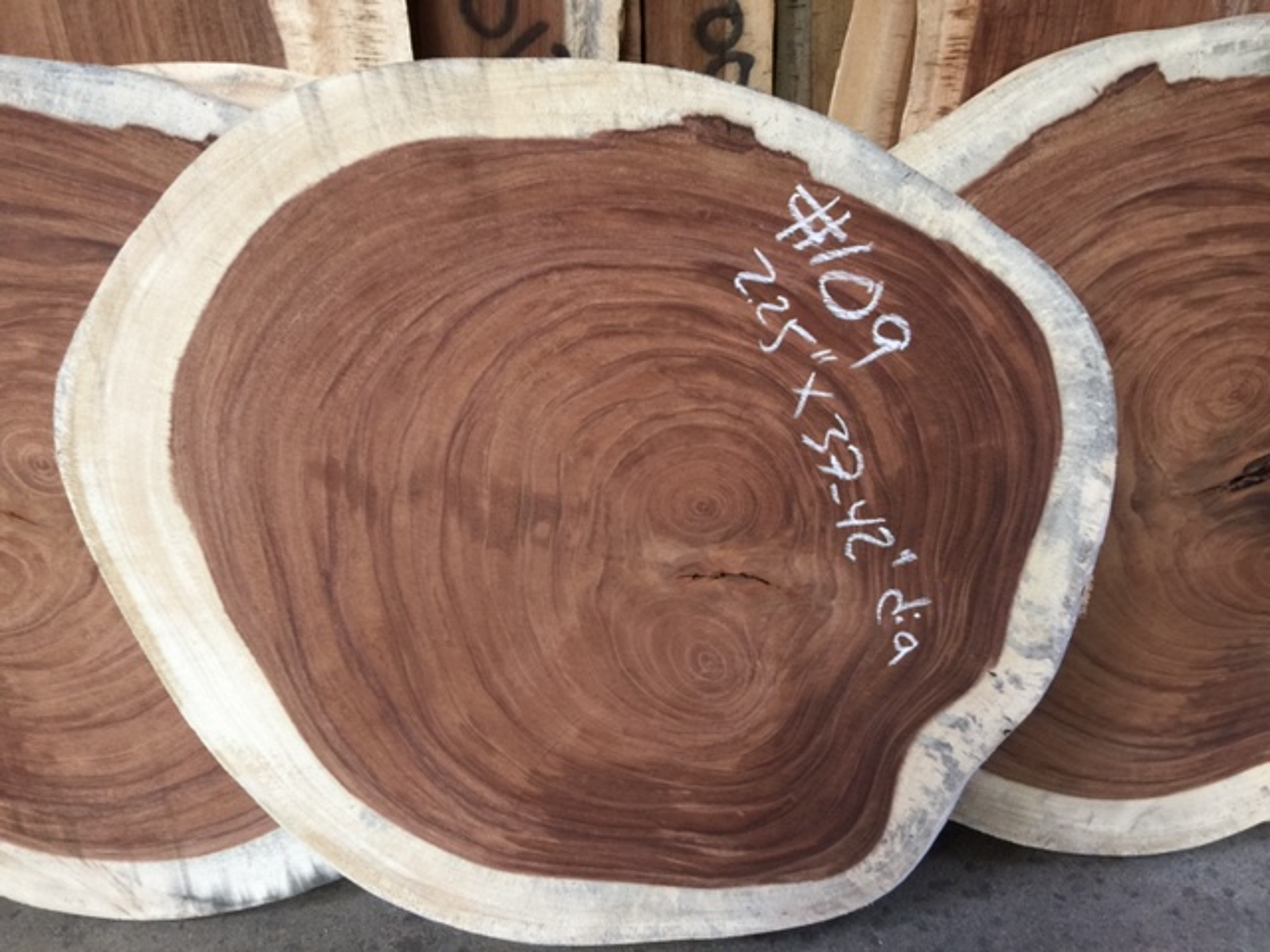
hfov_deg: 61.7
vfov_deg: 48.2
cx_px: 635
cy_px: 476
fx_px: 1064
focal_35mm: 29
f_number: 2.2
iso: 40
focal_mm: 4.15
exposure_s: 1/15
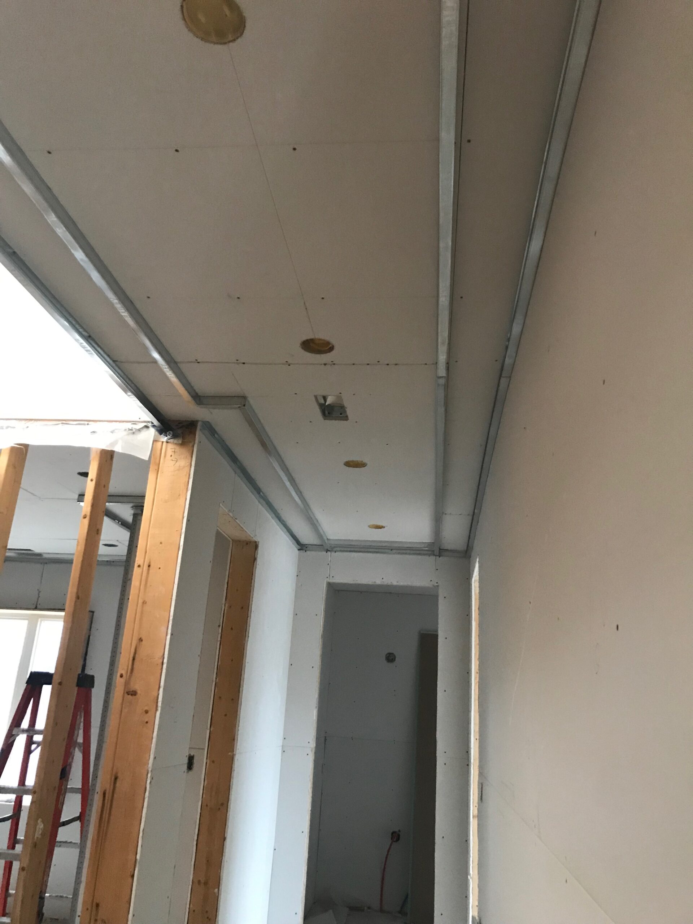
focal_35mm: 28
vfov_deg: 63.4
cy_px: 462
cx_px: 346
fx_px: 747
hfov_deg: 49.7
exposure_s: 1/15
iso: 100
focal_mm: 3.99
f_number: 1.8
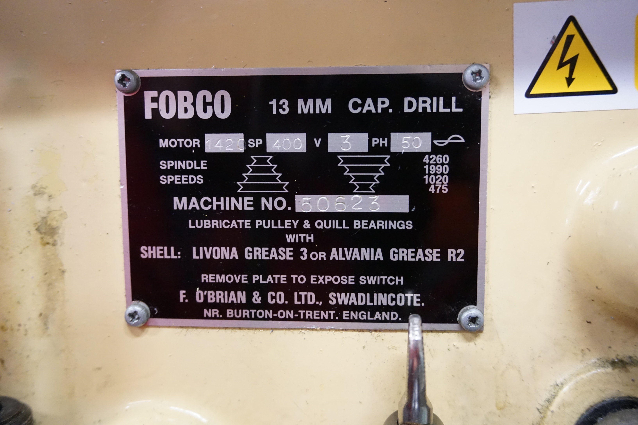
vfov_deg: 36.9
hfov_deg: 53.1
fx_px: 638
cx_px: 319
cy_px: 212
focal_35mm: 36
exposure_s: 1/60
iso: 3200
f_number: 4.5
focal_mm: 24
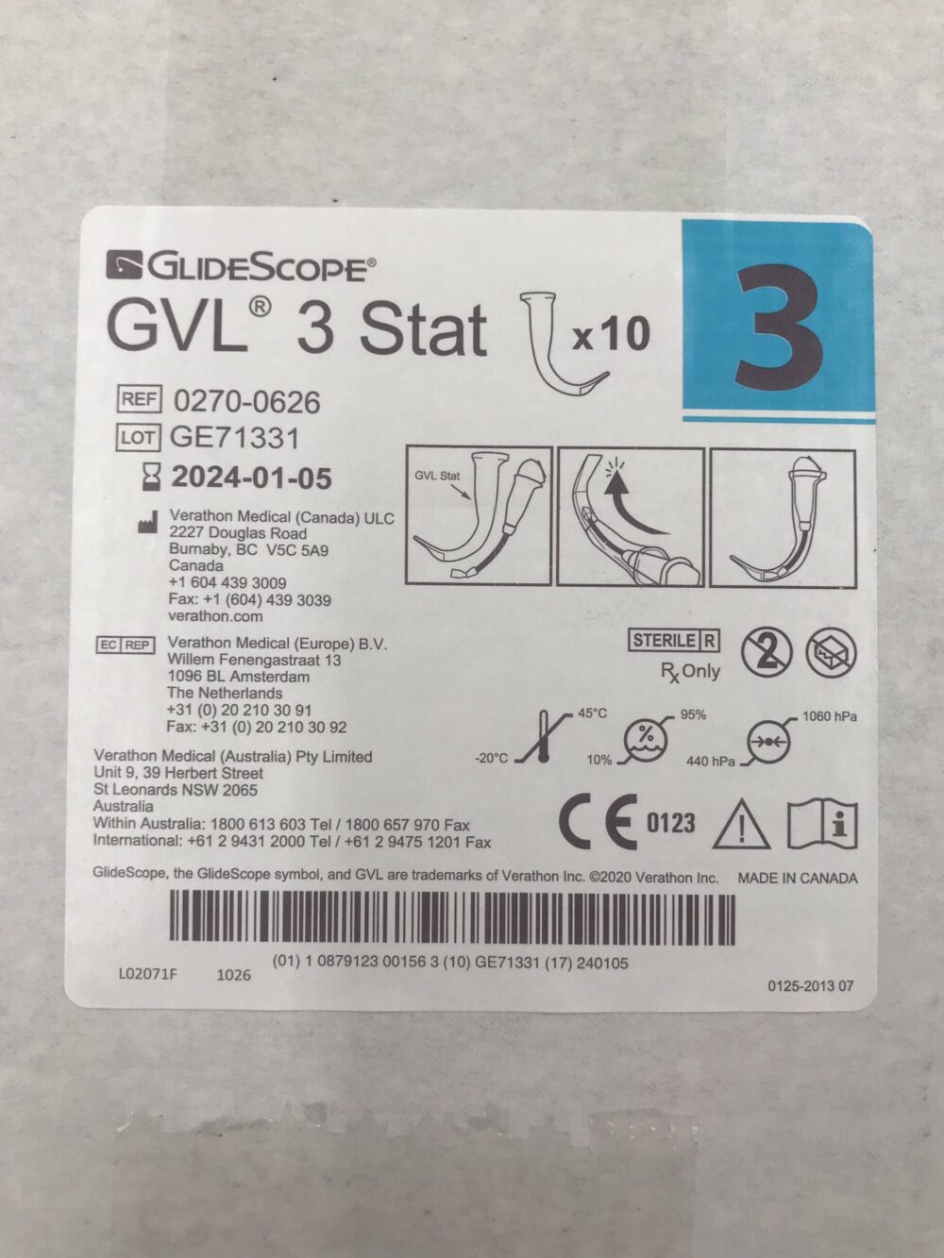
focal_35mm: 28
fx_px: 1018
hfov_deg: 49.8
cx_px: 472
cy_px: 629
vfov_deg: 63.4
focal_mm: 3.99
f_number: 1.8
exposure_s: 1/224
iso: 20
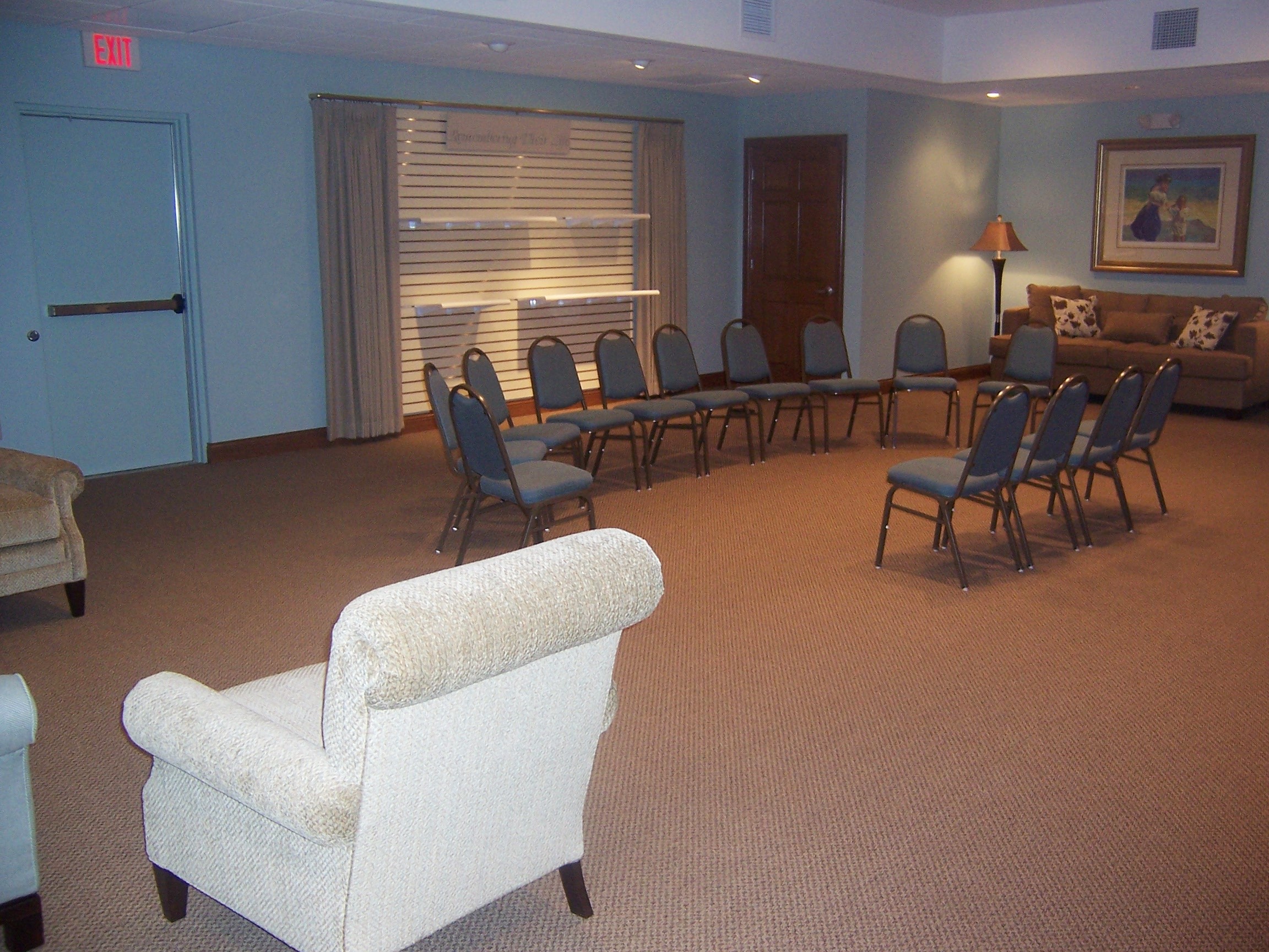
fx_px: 1210
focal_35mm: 33
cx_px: 634
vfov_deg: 42.9
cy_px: 476
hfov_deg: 55.4
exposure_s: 1/60
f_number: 2.8
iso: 140
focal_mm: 5.5
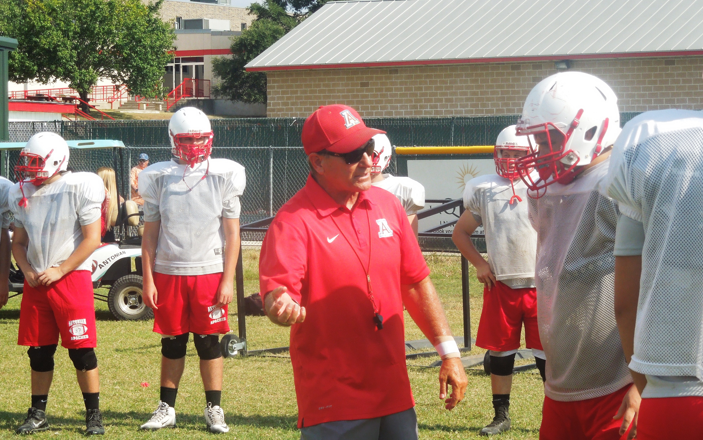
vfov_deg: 11.9
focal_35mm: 110
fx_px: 2107
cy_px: 304
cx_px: 370
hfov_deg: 18.9
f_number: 4.6
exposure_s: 1/1000
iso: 200
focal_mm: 16
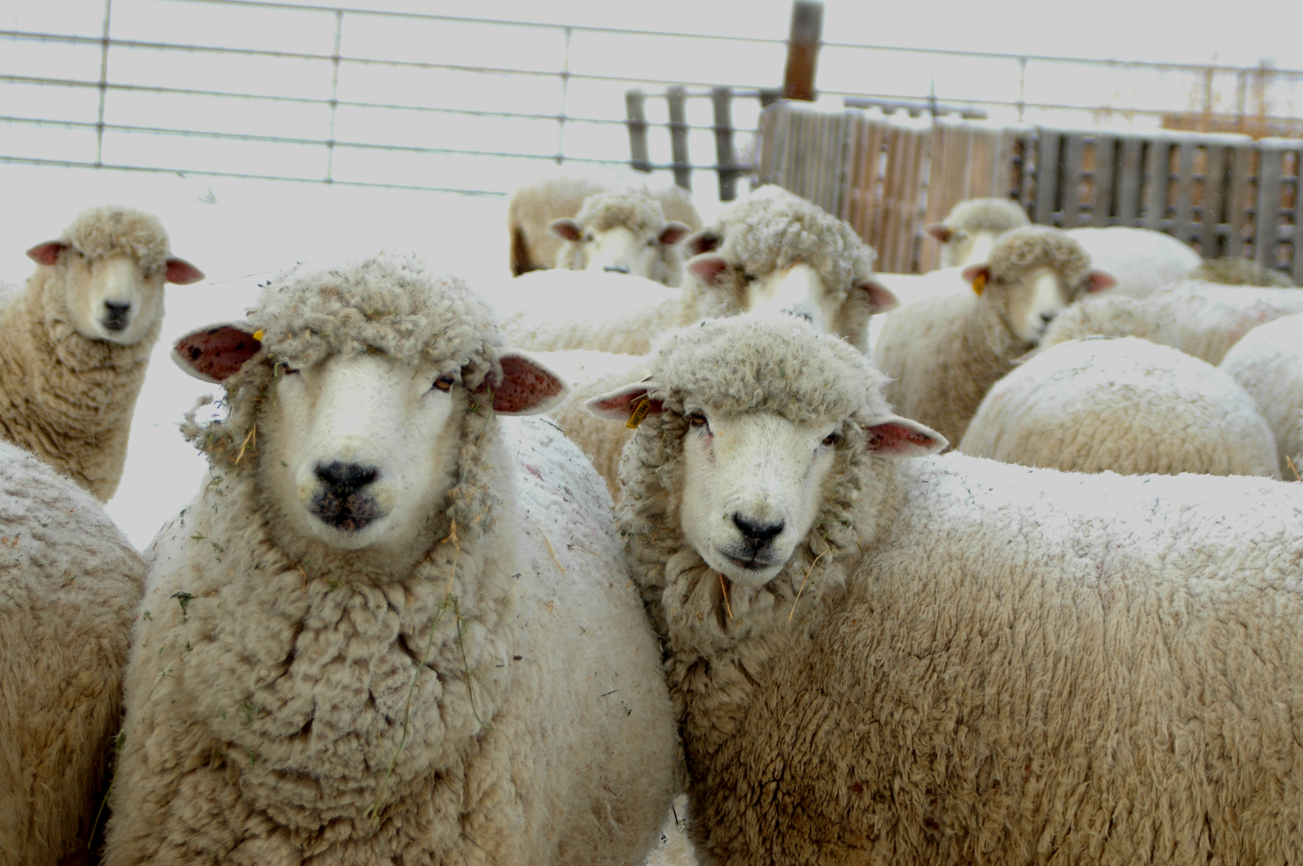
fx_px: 4339
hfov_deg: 17.1
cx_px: 652
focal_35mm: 120
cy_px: 433
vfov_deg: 11.4
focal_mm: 80
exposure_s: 1/320
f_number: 9
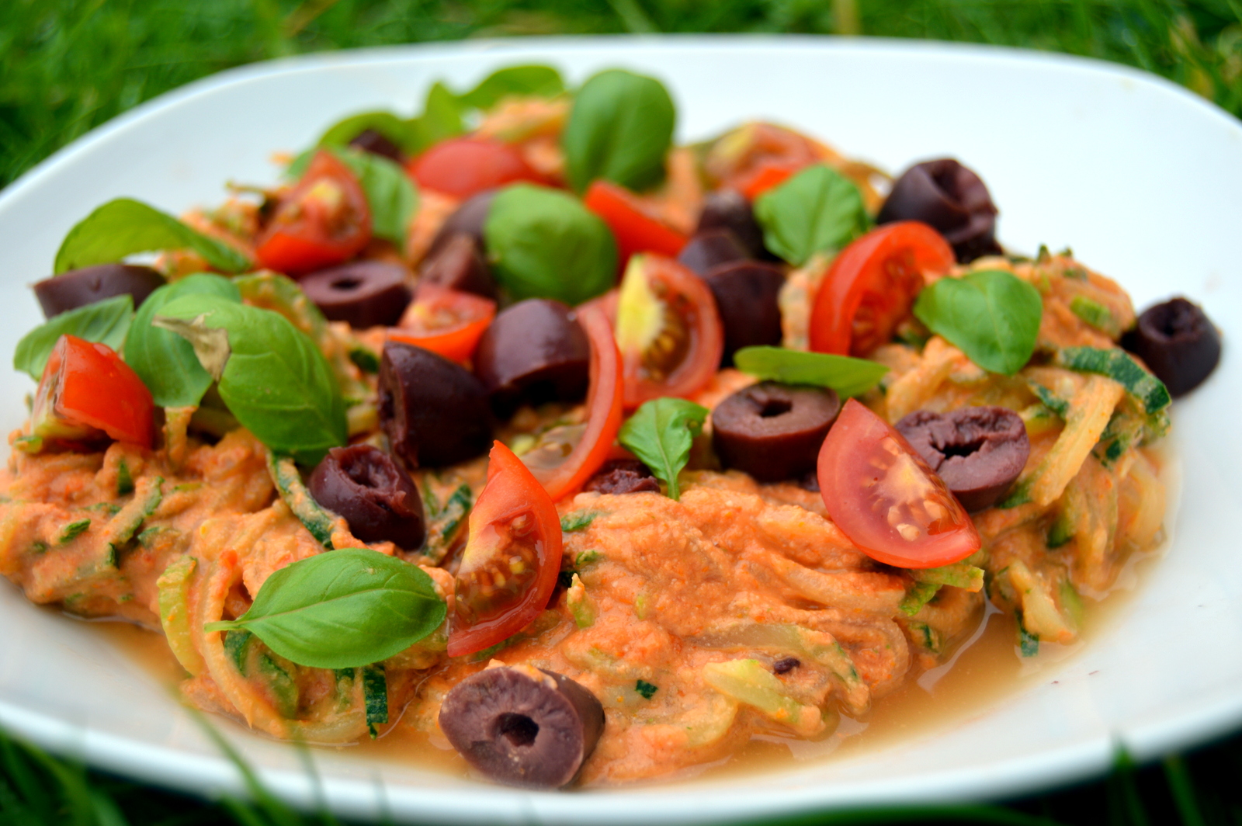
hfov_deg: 35.1
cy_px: 413
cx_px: 621
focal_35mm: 57
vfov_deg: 23.7
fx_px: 1965
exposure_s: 1/125
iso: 100
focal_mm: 38
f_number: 5.6
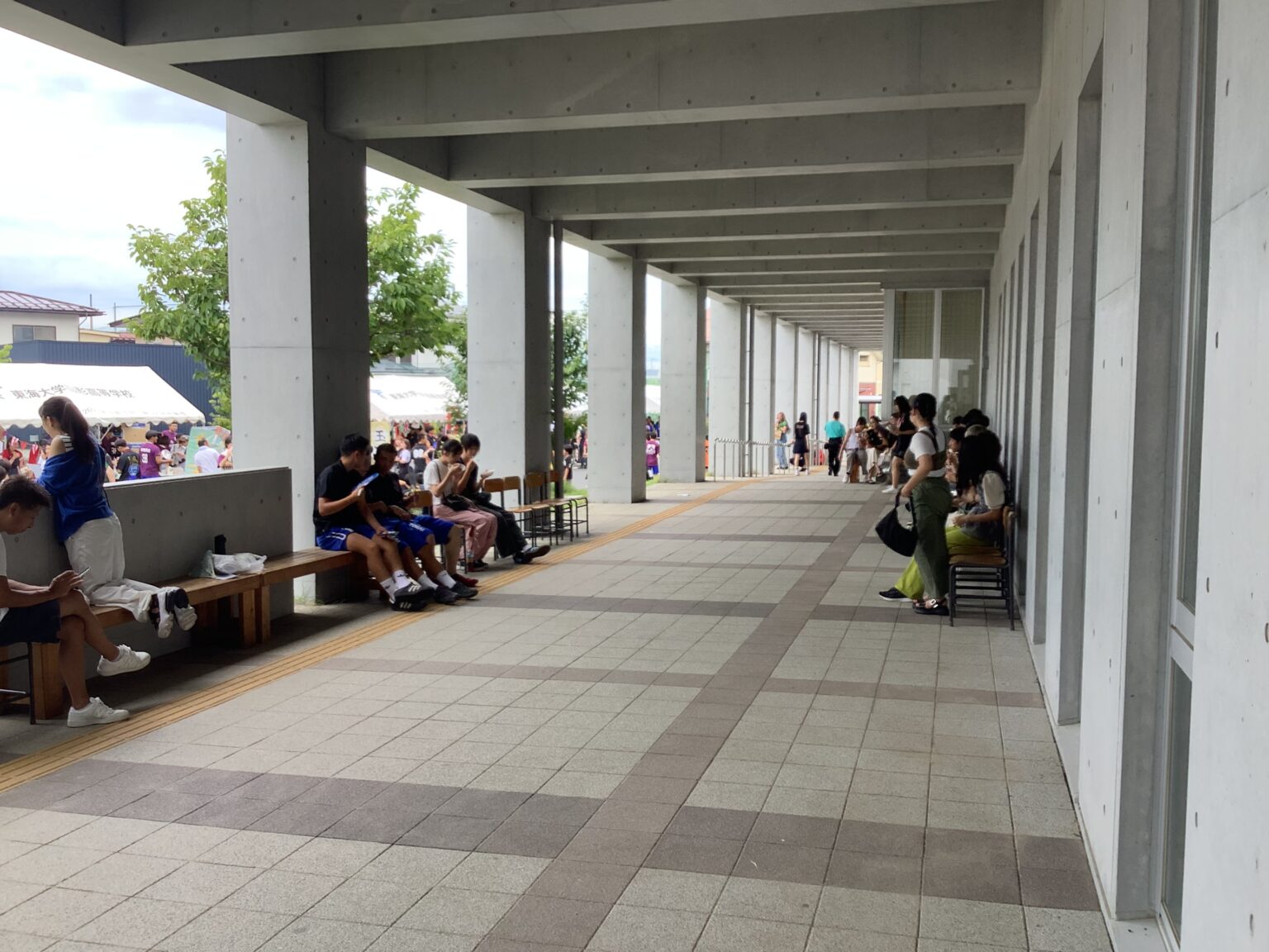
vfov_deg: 45.4
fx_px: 1136
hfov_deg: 58.4
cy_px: 476
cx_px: 634
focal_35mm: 31
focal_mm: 3.3
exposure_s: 1/124
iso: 25
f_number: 2.4
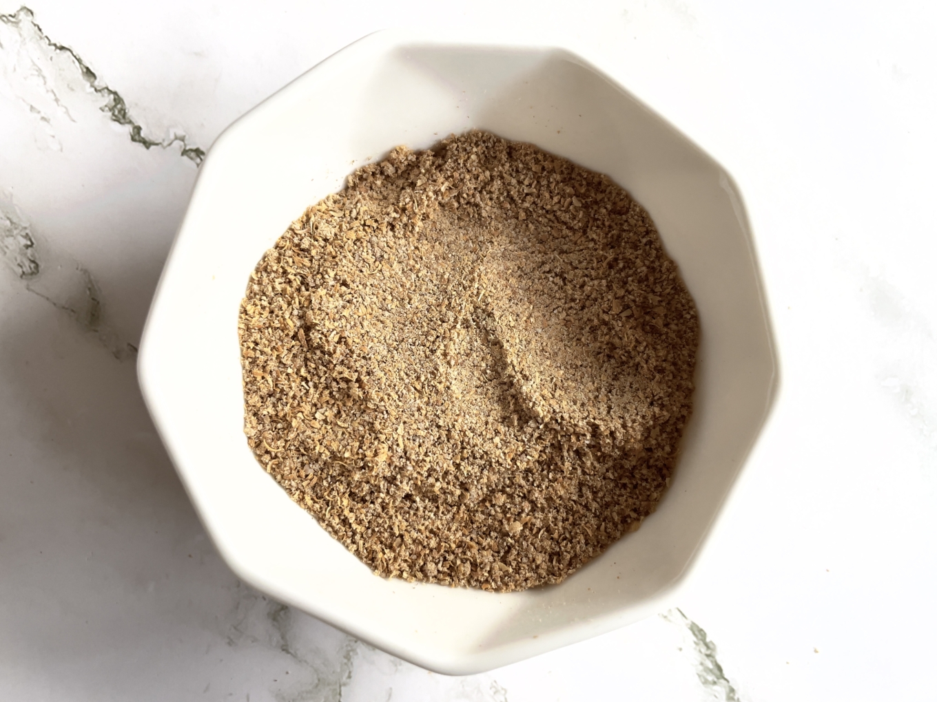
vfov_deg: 53.1
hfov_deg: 67.3
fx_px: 704
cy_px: 351
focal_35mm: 26
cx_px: 468
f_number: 1.6
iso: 100
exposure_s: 1/121
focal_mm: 4.2
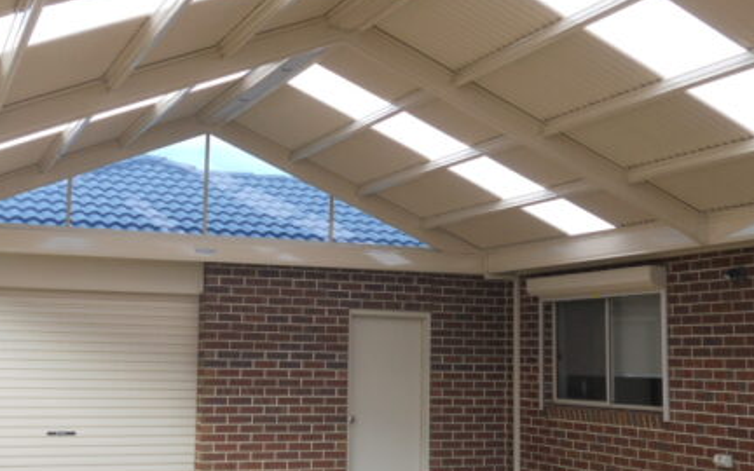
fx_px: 1151
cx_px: 356
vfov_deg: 23.1
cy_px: 216
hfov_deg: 36.3
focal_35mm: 56
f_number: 3.9
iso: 80
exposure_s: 1/50
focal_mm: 6.9
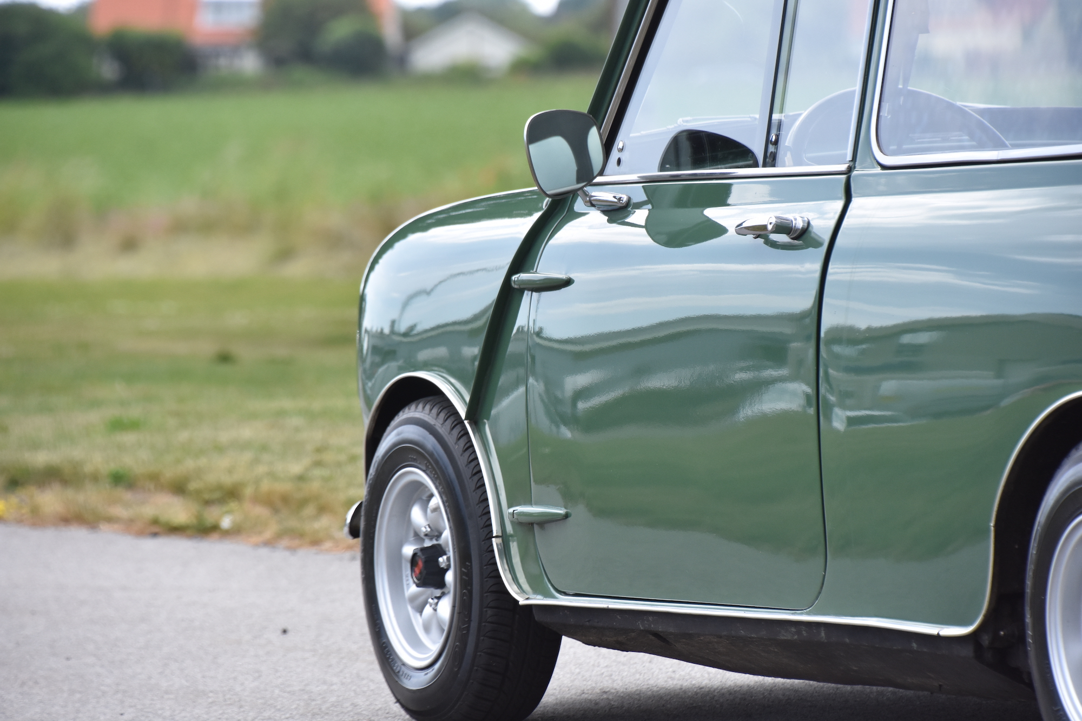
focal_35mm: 262
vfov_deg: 5.2
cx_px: 541
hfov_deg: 7.8
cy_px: 360
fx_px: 7888
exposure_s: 1/1000
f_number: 8
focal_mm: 175
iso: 720
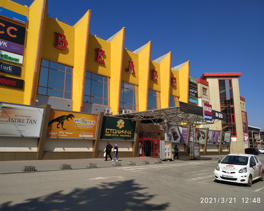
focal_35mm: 26
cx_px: 123
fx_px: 203
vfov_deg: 54.9
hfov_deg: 66.0
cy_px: 103
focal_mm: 3.94
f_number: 1.9
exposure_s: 1/3374
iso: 100
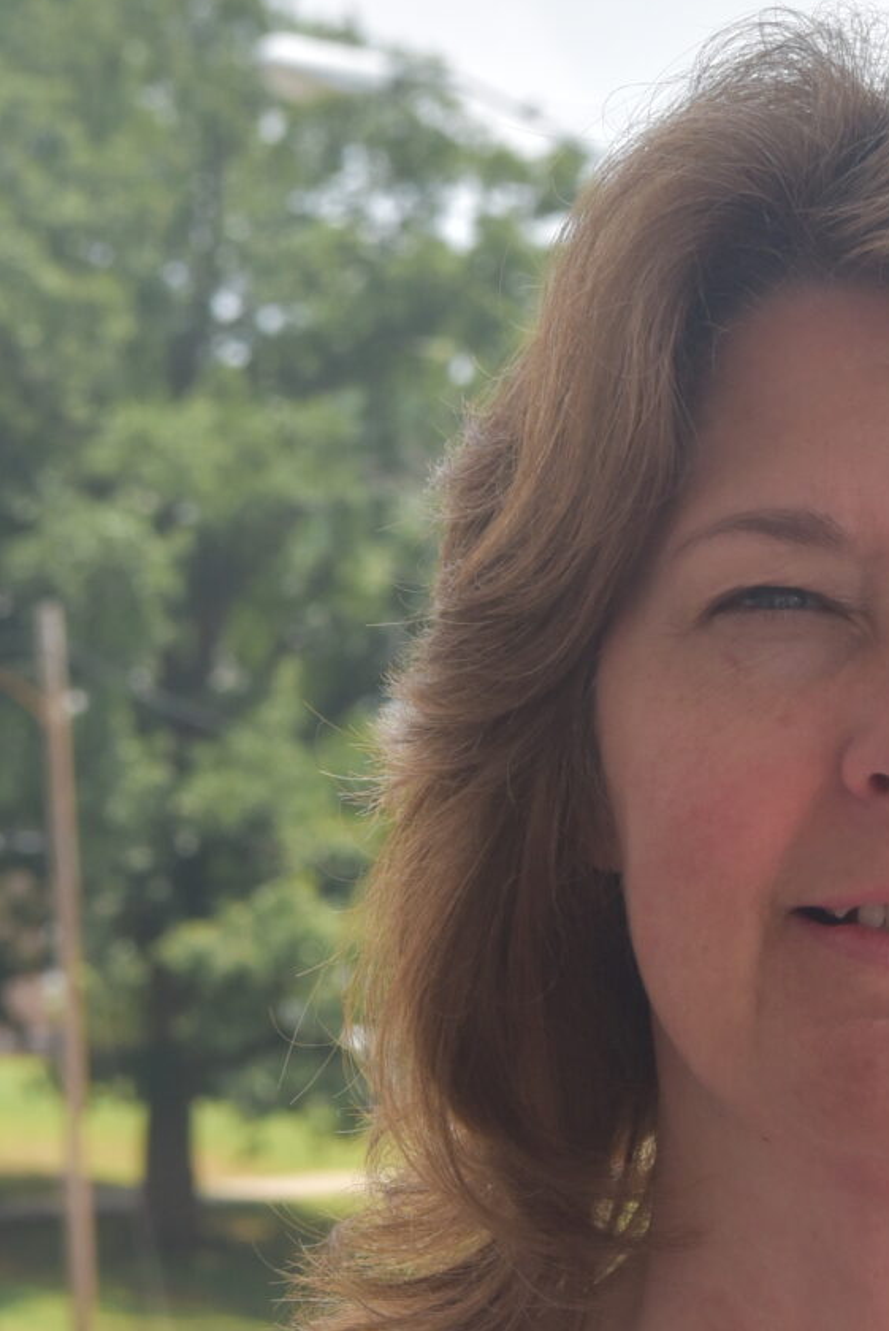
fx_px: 6992
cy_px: 940
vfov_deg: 10.9
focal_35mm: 189
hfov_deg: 7.2
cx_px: 972
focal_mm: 62
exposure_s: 1/500
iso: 800
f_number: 11
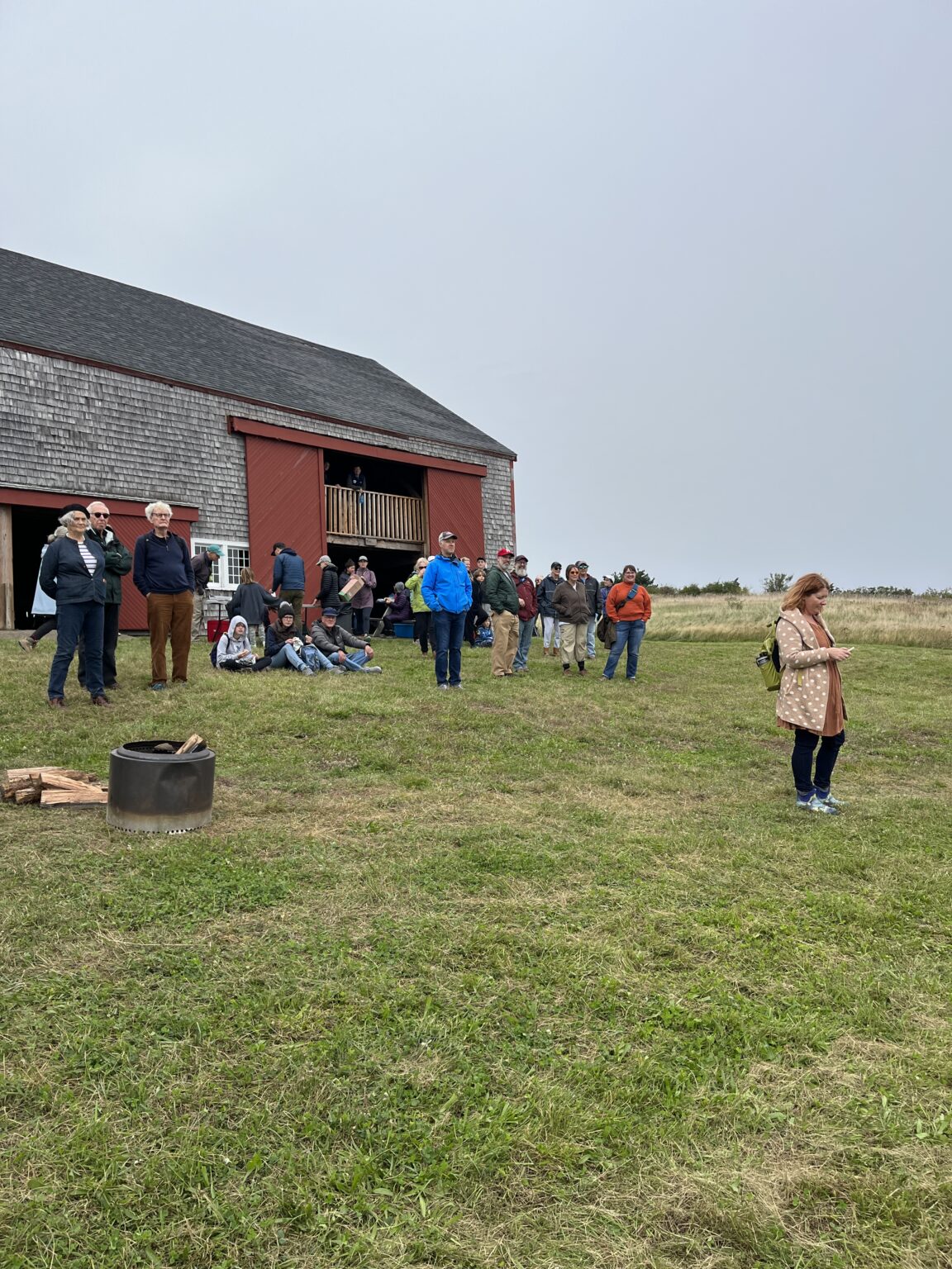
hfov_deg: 53.1
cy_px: 634
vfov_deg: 67.3
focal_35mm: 26
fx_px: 953
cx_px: 476
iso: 50
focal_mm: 5.1
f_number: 1.6
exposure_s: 1/2755
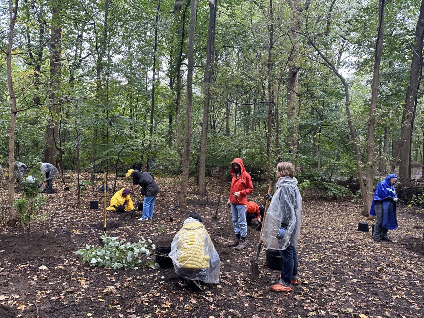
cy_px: 159
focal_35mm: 24
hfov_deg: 71.6
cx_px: 212
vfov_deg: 56.8
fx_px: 294
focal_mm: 6.86
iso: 400
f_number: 1.78
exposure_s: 1/60
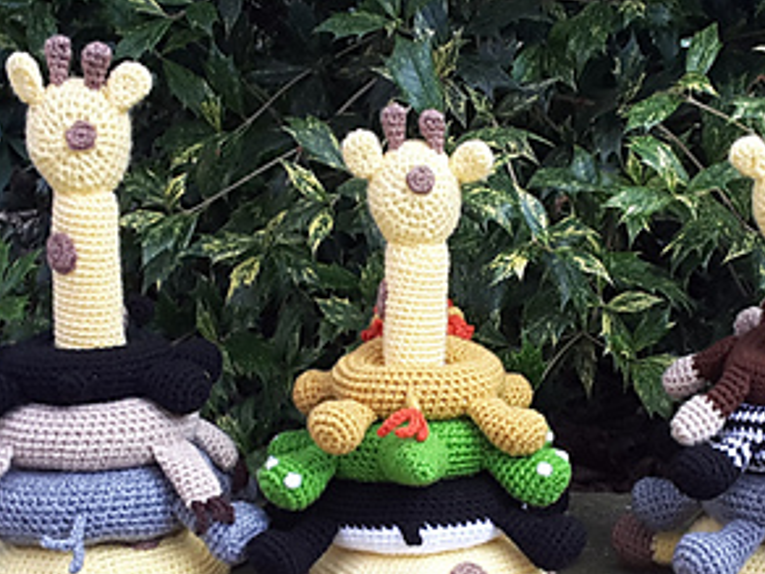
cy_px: 363
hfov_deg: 36.0
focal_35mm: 53
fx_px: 1171
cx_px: 469
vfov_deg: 27.4
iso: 40
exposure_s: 1/100
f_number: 1.9
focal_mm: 2.9
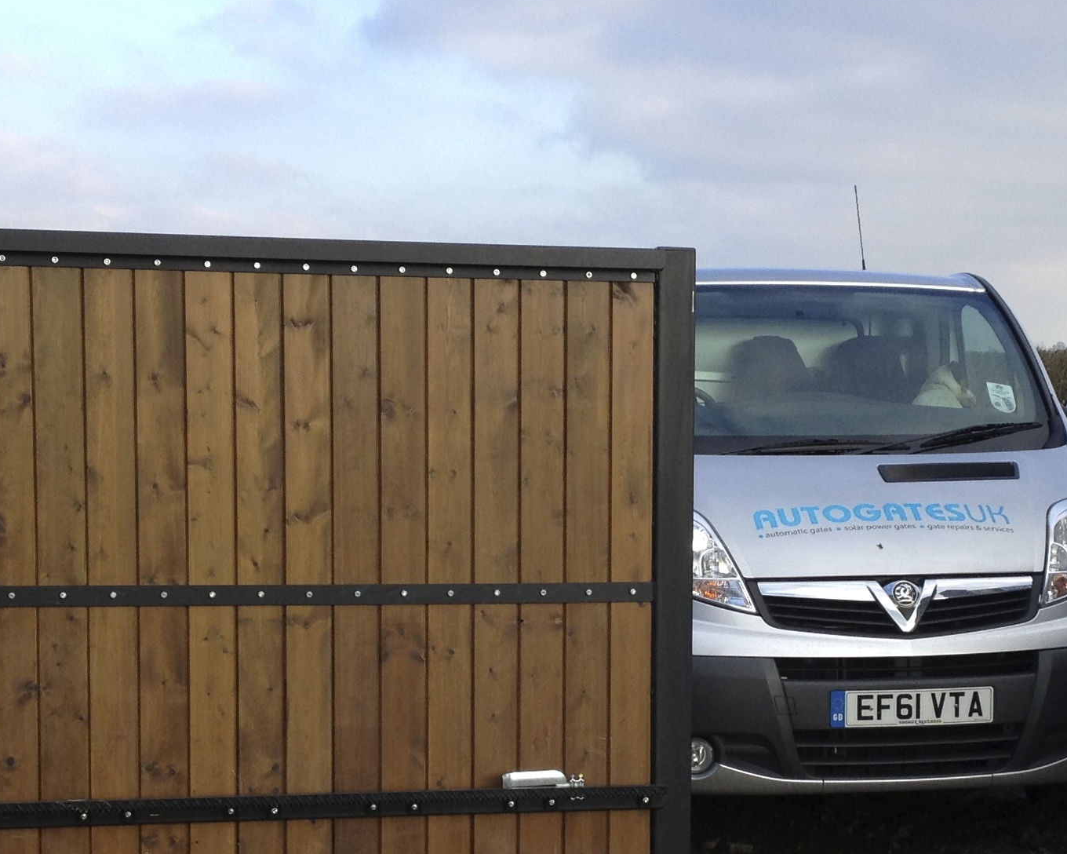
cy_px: 597
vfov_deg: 18.6
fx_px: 2589
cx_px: 706
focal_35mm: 82
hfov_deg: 23.2
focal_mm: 4.28
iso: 50
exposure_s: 1/484
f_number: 2.4
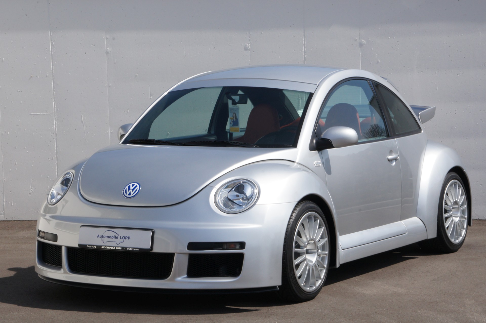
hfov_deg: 19.5
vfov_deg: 13.0
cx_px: 243
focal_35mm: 105
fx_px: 1416
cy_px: 162
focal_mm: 70
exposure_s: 1/160
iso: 400
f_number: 25
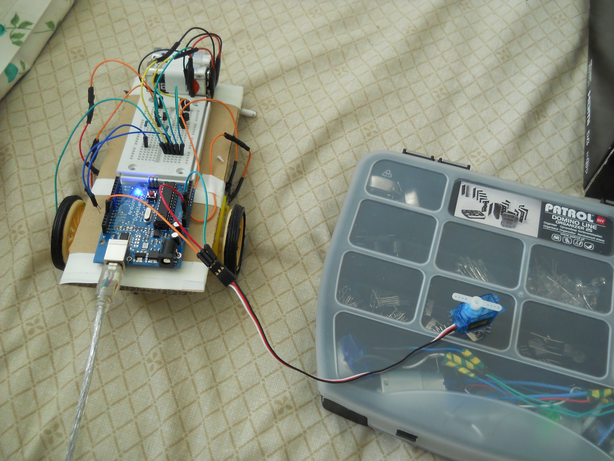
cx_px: 307
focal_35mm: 41
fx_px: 727
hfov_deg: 45.8
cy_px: 230
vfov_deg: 35.1
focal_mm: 6.72
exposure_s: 1/30
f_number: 3.1
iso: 200
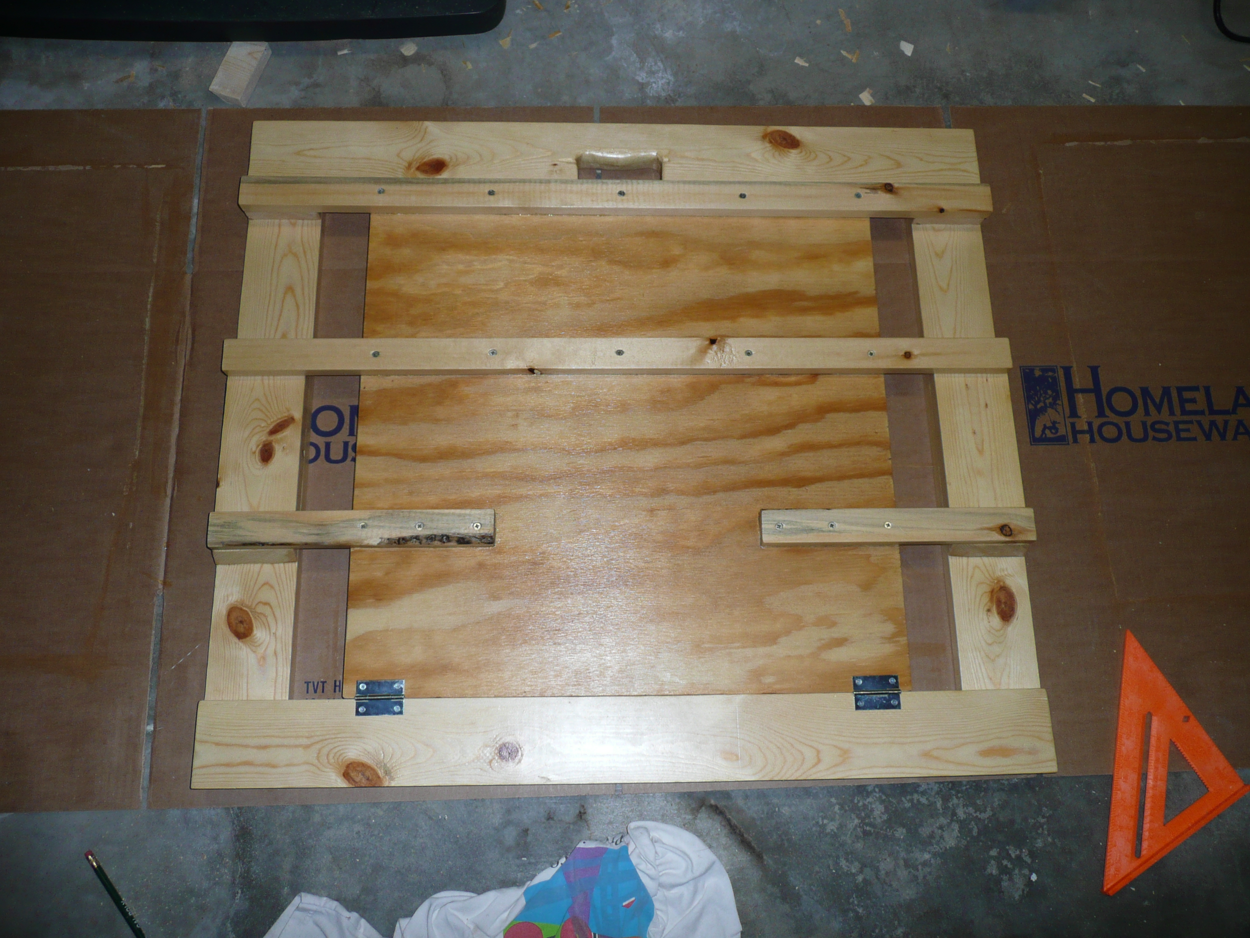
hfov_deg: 63.4
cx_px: 625
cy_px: 469
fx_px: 1011
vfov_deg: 49.7
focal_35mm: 28
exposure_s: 1/30
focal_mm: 4.6
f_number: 3.3
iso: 100
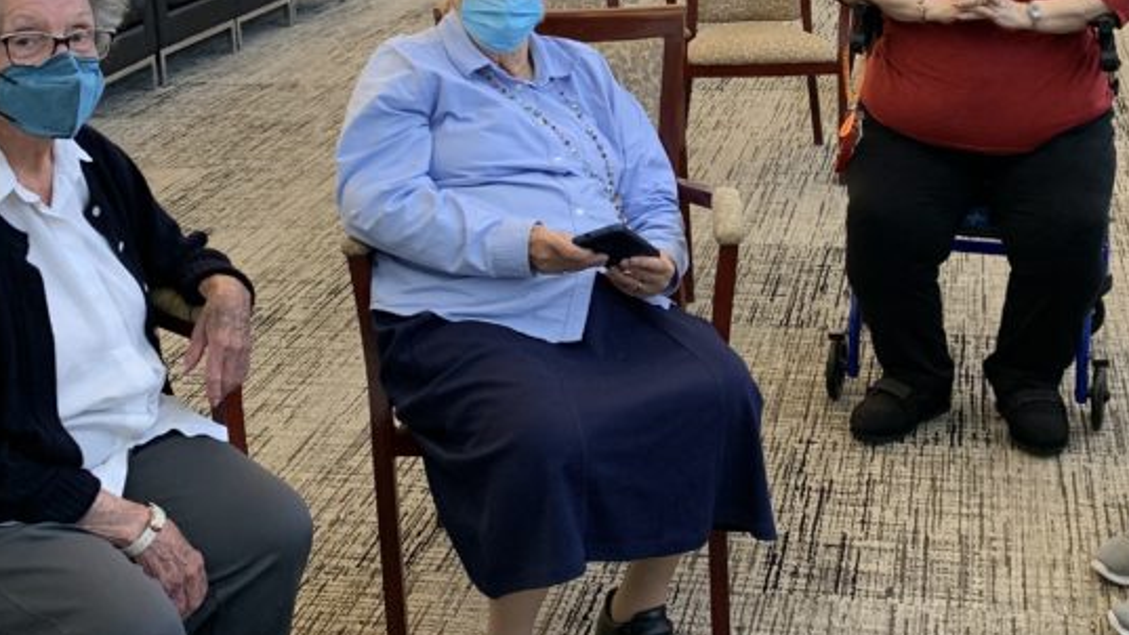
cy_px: 126
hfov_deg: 38.2
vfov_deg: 21.9
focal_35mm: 54
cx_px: 715
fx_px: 1616
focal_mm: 4.25
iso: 100
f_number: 1.8
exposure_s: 1/96
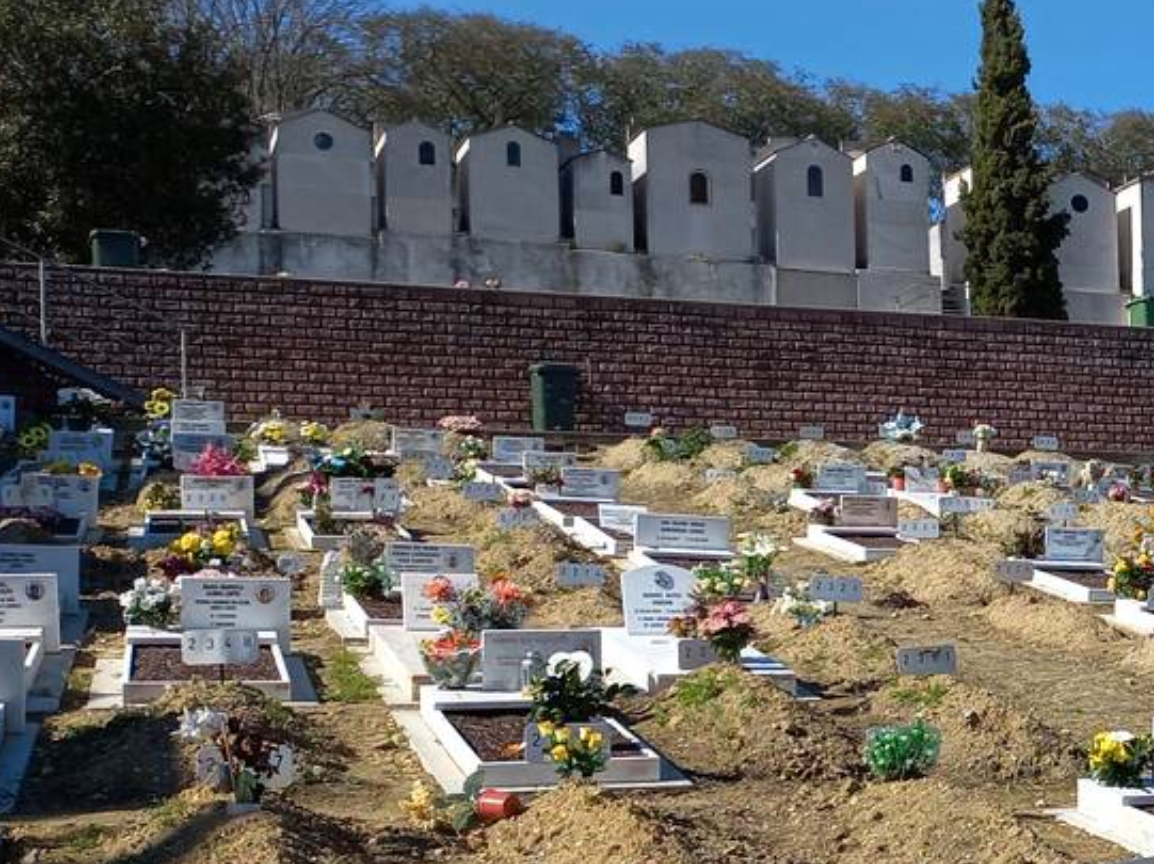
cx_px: 1476
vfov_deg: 19.7
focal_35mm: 74
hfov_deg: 23.5
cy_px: 657
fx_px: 2465
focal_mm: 4.6
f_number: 1.8
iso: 25
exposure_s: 1/723
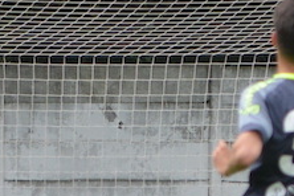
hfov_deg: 2.4
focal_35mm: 852
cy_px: 232
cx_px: 685
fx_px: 6955
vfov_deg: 1.6
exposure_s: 1/1250
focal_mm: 105
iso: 400
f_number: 4.5
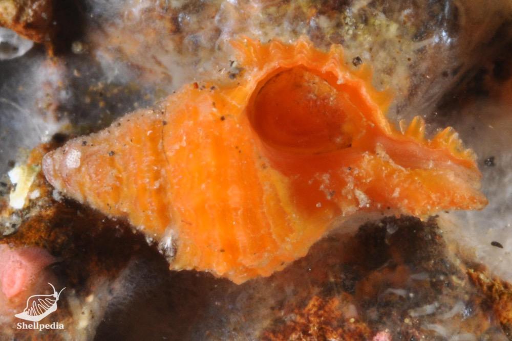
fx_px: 1280
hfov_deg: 22.6
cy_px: 170
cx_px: 256
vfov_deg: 15.2
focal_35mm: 90
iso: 400
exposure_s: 1/60
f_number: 36
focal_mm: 60
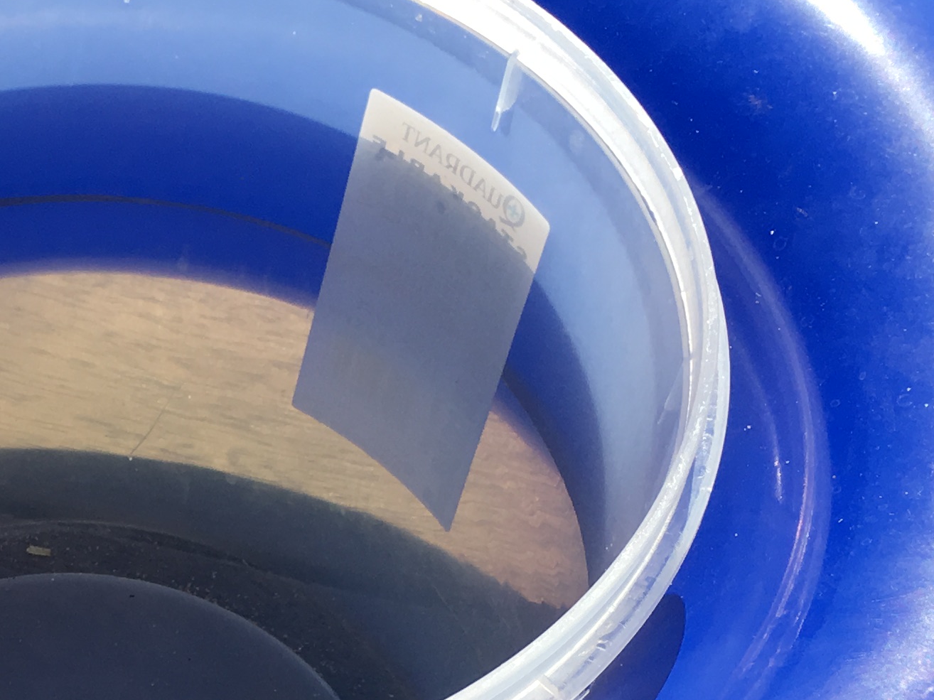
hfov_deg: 21.0
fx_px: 2401
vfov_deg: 16.1
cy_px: 772
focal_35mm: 89
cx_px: -80
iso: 25
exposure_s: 1/1261
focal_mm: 4.15
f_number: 2.2
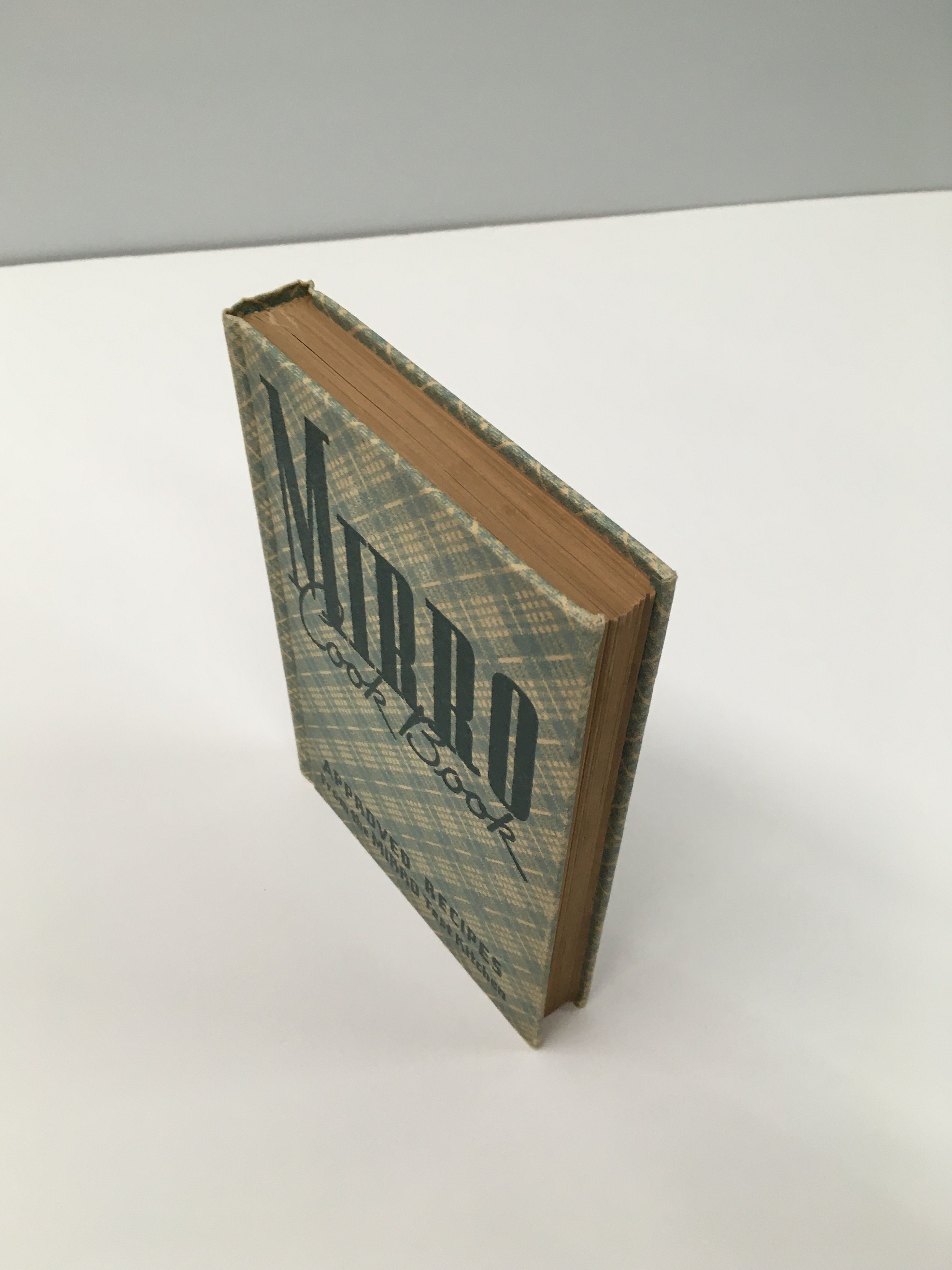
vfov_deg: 60.0
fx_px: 1100
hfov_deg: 46.8
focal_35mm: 30
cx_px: 465
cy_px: 653
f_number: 2.2
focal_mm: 4.15
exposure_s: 1/30
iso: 64
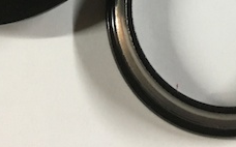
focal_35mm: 108
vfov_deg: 10.5
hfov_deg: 19.3
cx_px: 140
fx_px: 694
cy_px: -199
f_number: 2.2
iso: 125
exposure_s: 1/30
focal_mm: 4.15
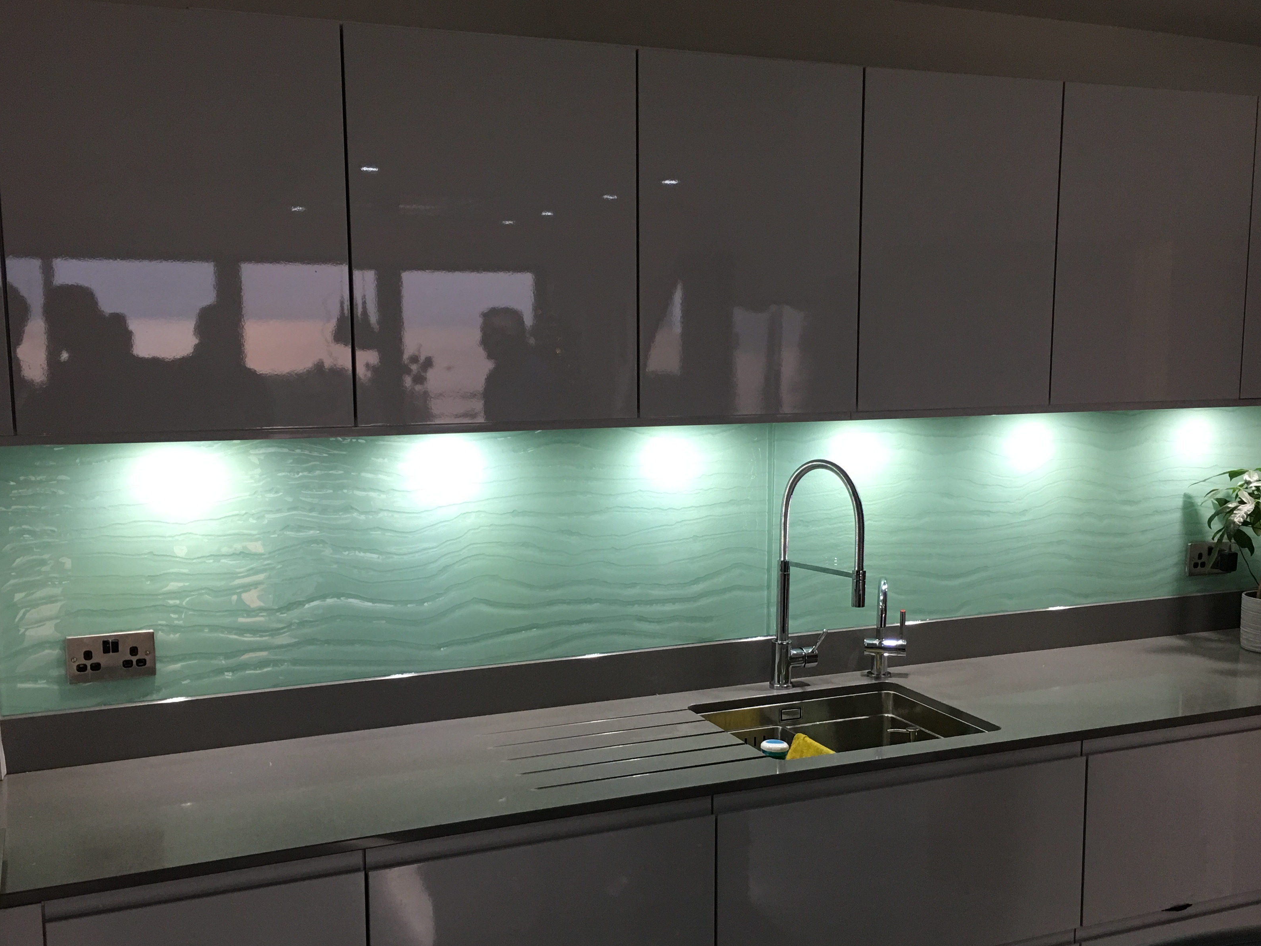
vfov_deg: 38.6
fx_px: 1348
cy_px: 539
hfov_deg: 50.1
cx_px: 663
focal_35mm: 37
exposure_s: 1/17
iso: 50
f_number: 2.2
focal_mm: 4.15
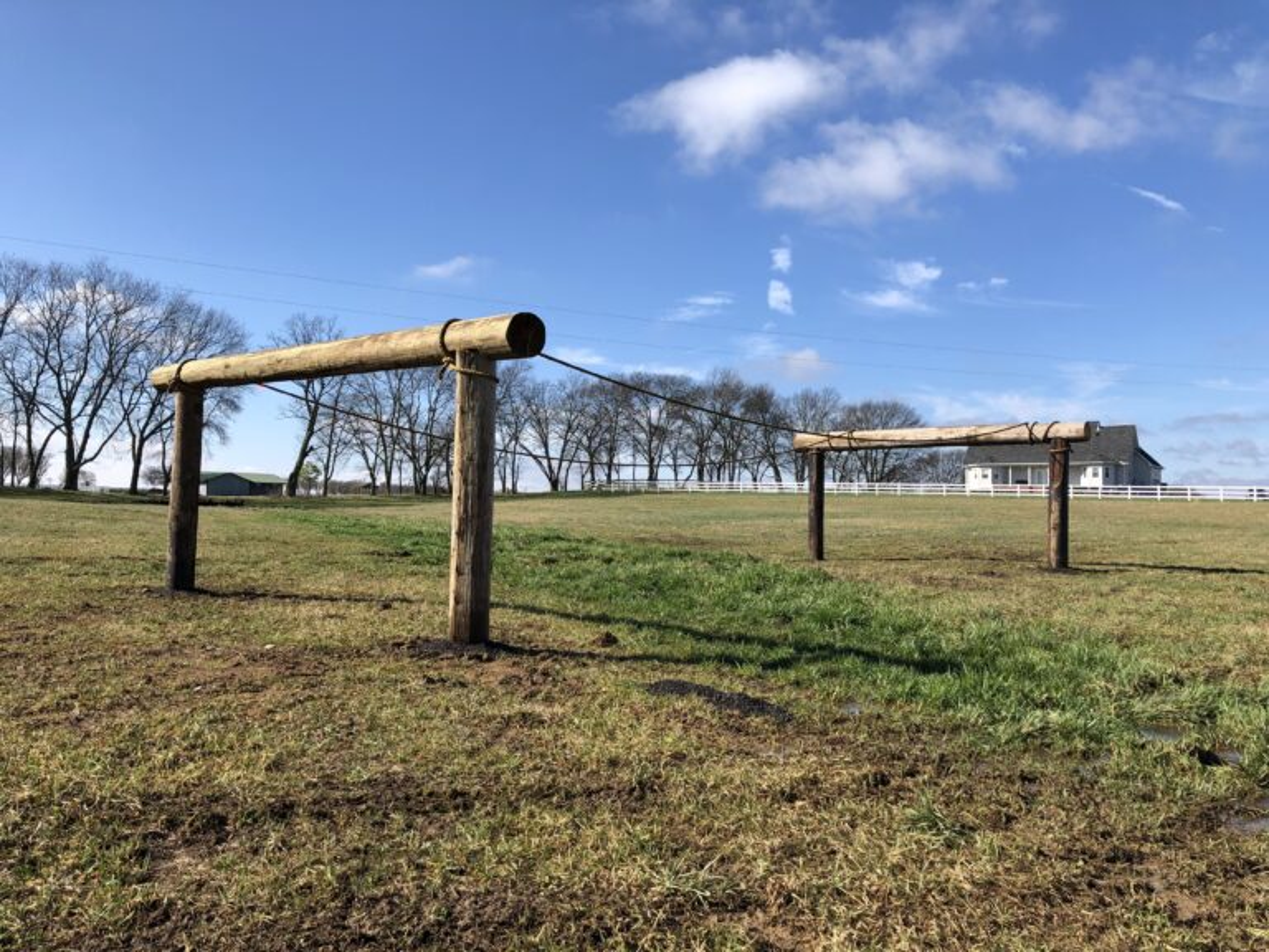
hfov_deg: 63.4
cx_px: 634
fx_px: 1026
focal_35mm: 28
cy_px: 476
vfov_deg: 49.7
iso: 20
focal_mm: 4
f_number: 1.8
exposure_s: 1/1779
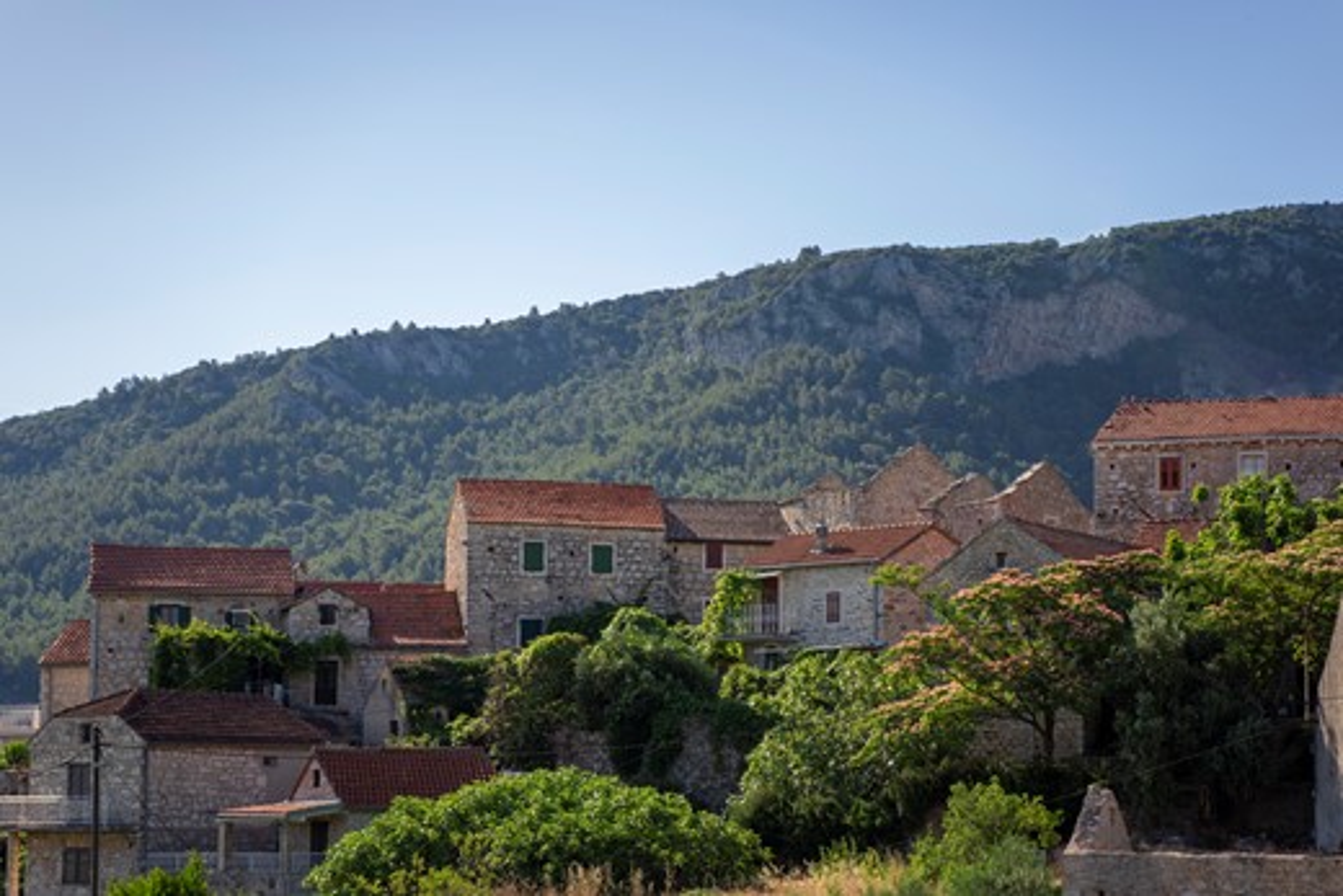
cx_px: 672
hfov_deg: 27.0
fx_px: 2799
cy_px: 448
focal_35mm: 75
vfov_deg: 18.2
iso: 100
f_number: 2.8
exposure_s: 1/2000
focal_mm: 75
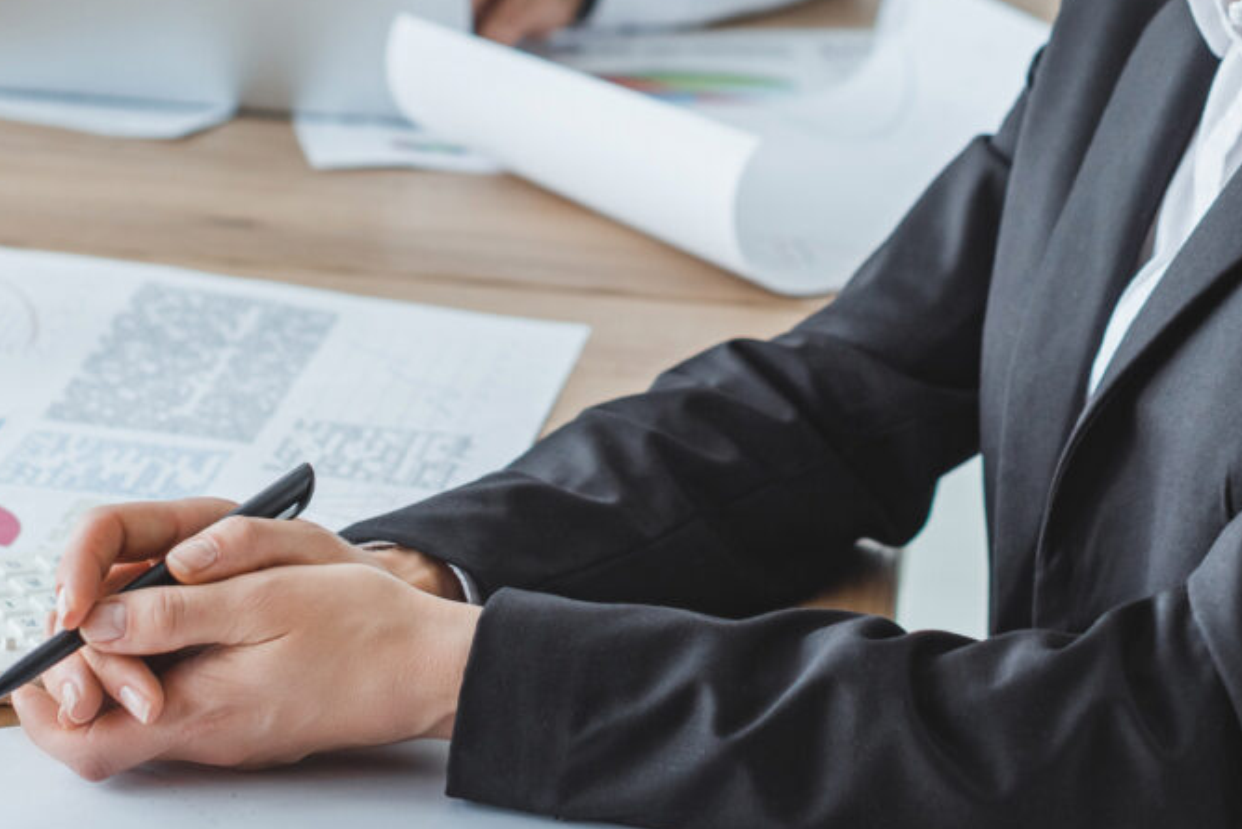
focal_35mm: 115
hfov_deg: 17.8
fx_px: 3969
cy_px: -57
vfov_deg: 11.8
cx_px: 720
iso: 320
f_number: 3.5
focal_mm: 50
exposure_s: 1/250
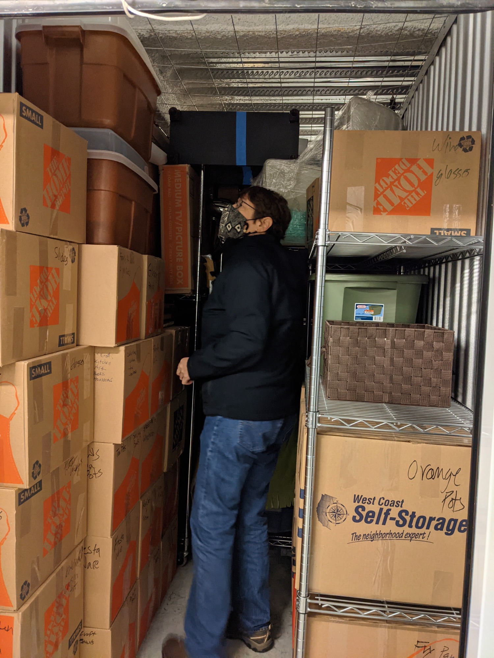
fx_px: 514
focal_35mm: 27
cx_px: 247
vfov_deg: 65.3
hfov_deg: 51.4
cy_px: 329
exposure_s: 1/24
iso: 566
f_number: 1.73
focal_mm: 4.38
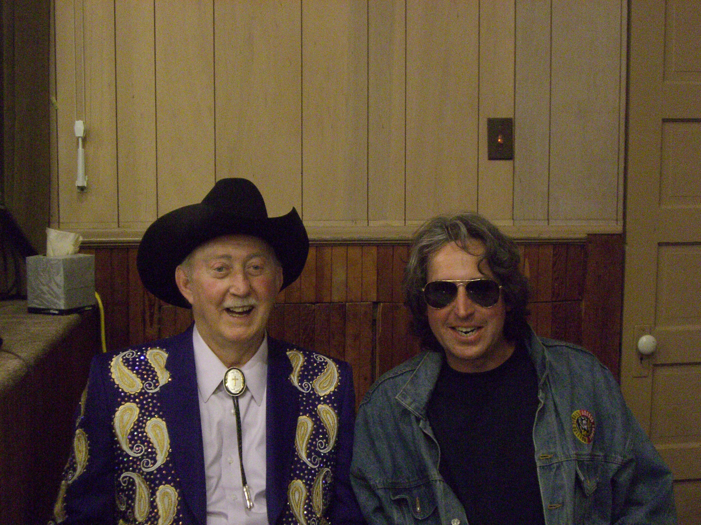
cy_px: 262
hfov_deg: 34.9
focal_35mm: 55
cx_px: 350
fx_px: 1114
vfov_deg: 26.6
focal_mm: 9
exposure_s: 1/20
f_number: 3.3
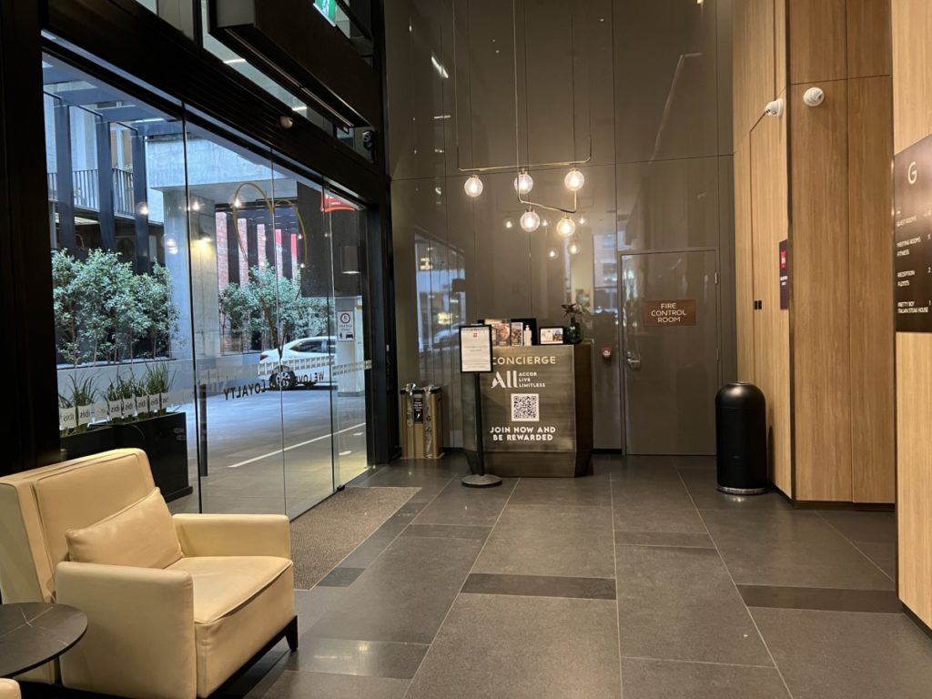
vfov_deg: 53.1
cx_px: 466
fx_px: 700
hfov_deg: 67.3
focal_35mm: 26
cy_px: 350
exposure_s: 1/33
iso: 400
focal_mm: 5.7
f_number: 1.5
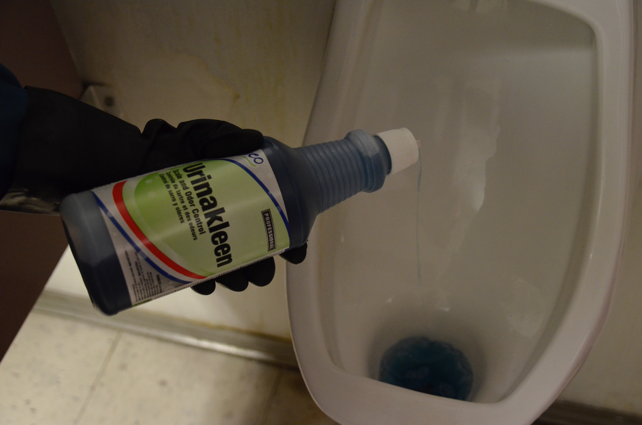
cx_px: 321
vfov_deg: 28.0
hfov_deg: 41.2
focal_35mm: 48
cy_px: 212
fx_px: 854
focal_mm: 32
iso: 2000
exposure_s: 1/80
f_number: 3.5
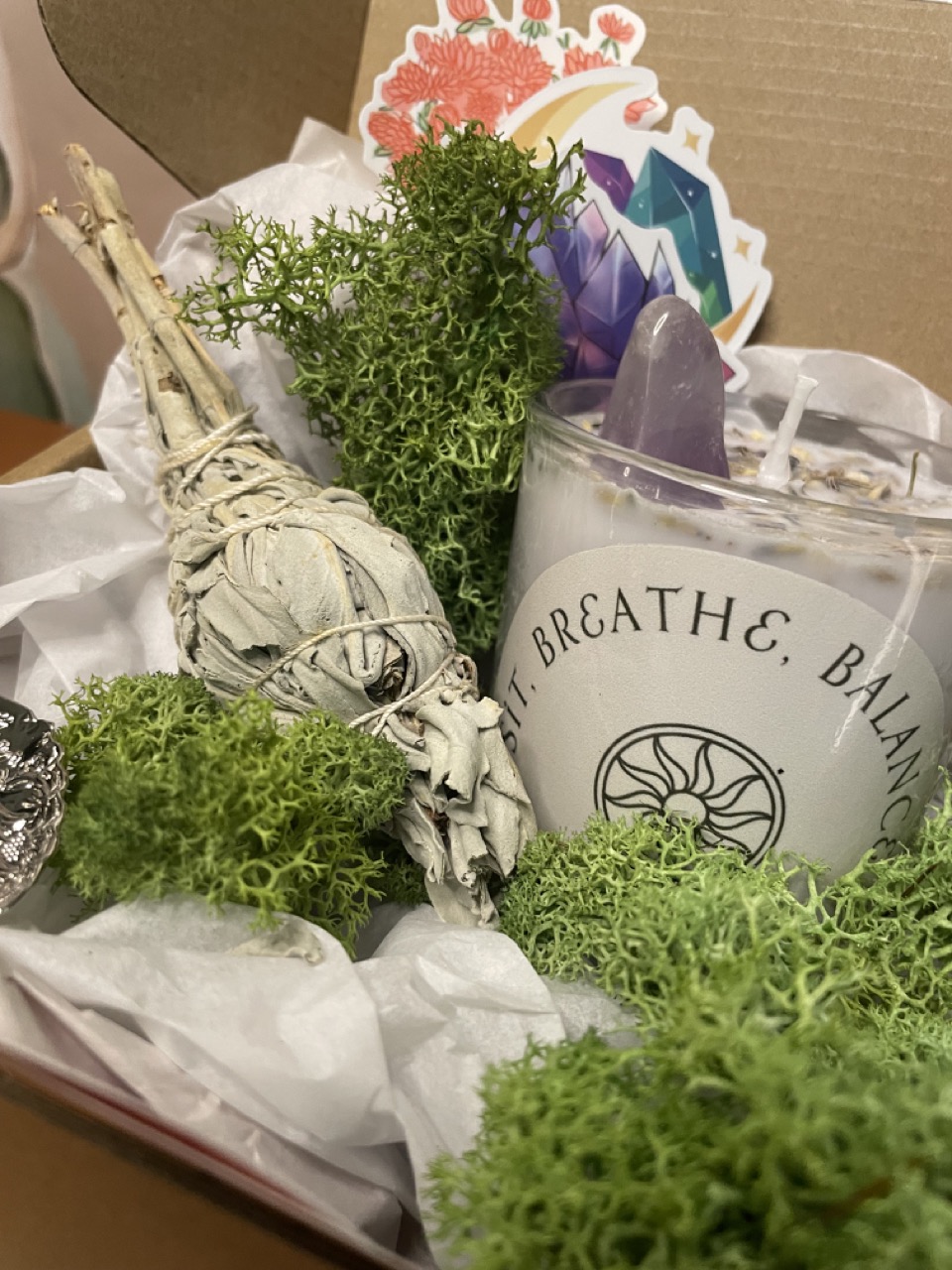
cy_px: 635
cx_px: 476
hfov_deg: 53.1
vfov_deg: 67.3
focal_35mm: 26
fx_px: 953
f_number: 1.6
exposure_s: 1/60
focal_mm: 4.2
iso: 160
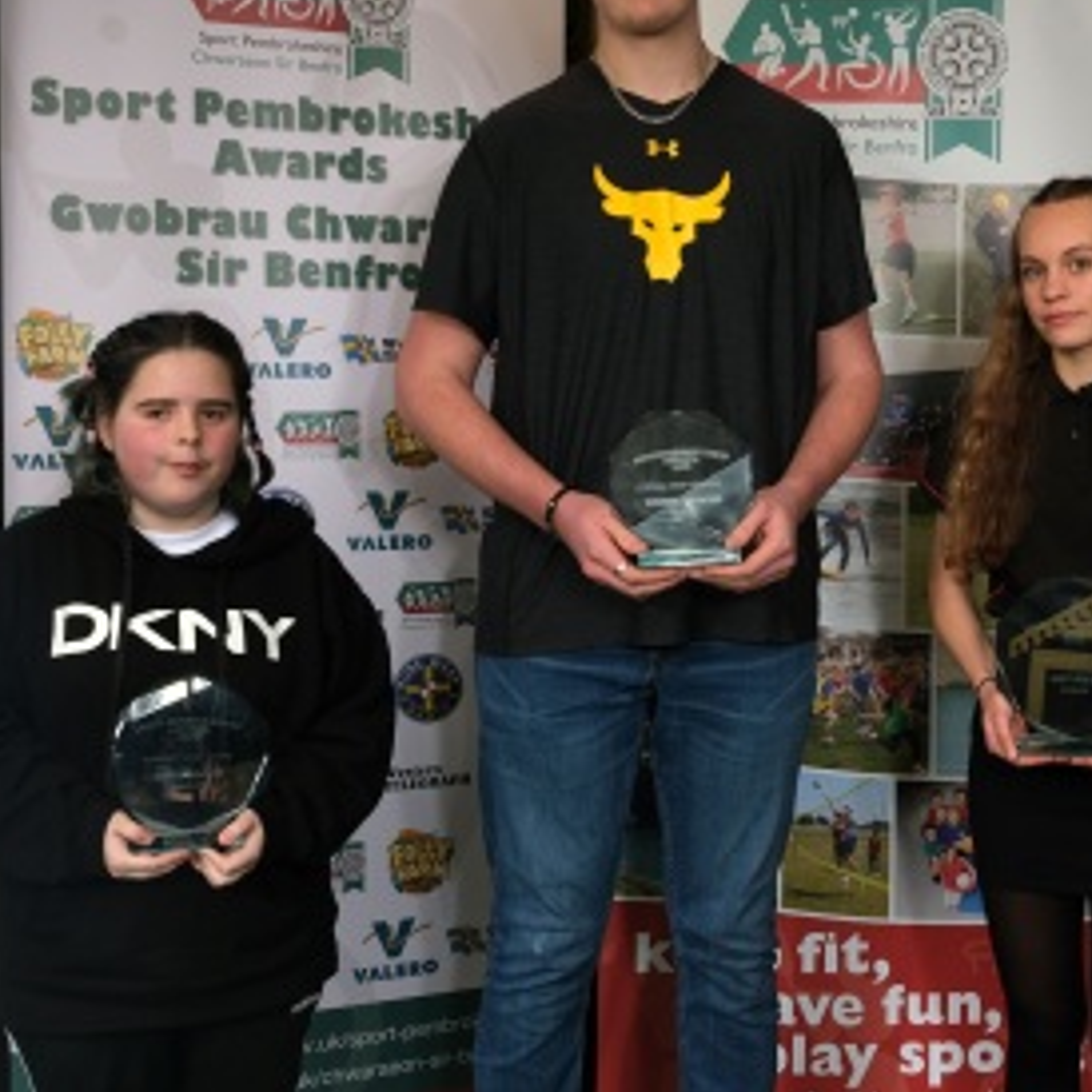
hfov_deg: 34.6
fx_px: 1713
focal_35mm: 48
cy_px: 432
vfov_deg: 35.2
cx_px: 825
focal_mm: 20.6
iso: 400
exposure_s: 1/60
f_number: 8
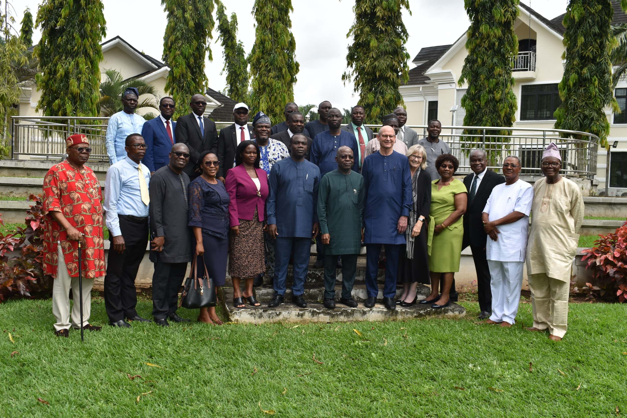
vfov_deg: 36.9
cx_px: 314
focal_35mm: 36
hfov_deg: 53.1
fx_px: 627
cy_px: 209
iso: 100
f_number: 8
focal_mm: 24
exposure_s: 1/200
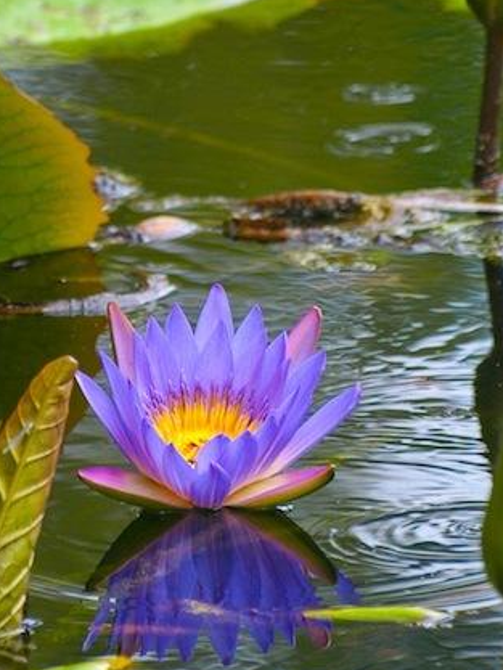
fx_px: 16150
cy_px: 225
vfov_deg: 2.4
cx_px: 198
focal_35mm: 834
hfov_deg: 1.8
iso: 400
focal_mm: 226
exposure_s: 1/160
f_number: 5.2
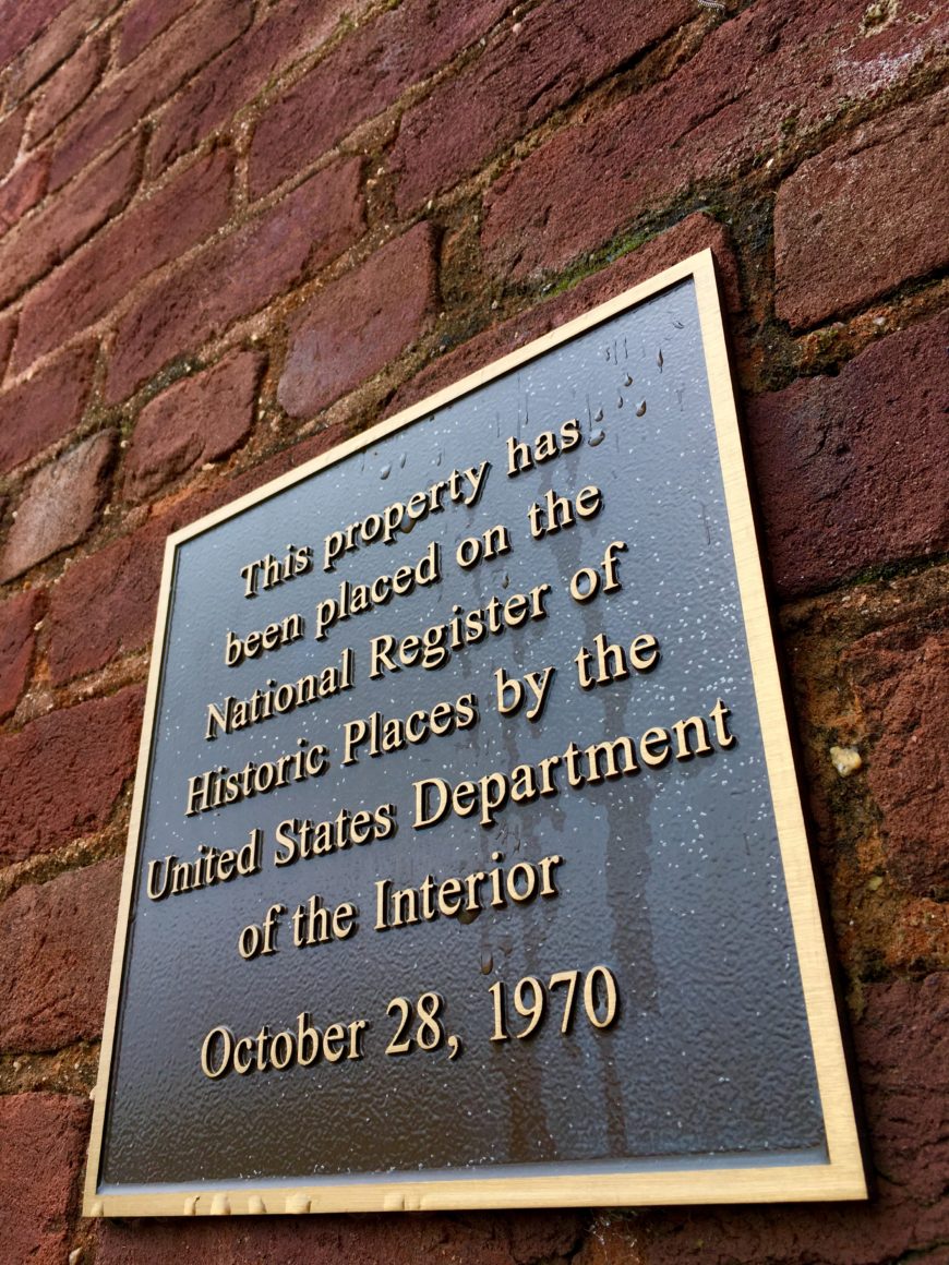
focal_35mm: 29
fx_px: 1060
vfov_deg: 61.7
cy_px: 632
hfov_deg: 48.2
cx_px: 474
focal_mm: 4.15
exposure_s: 1/167
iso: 25
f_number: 2.2
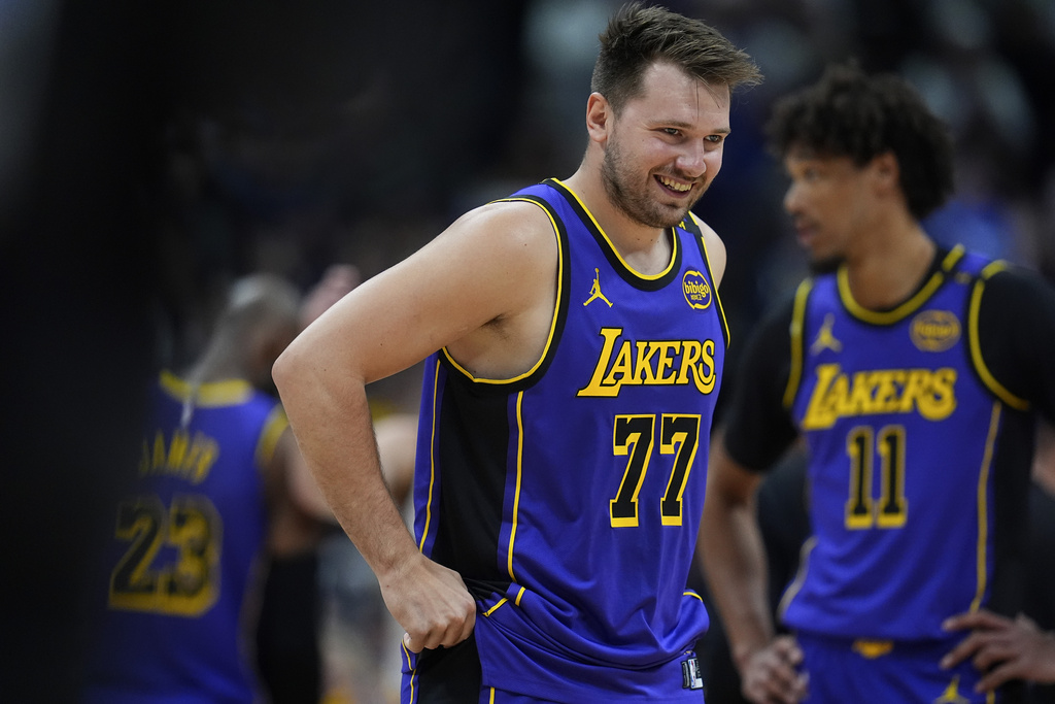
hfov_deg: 5.2
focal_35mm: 400
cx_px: 528
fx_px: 11723
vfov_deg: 3.4
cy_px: 352
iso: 5000
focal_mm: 400
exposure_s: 1/2000
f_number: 3.2
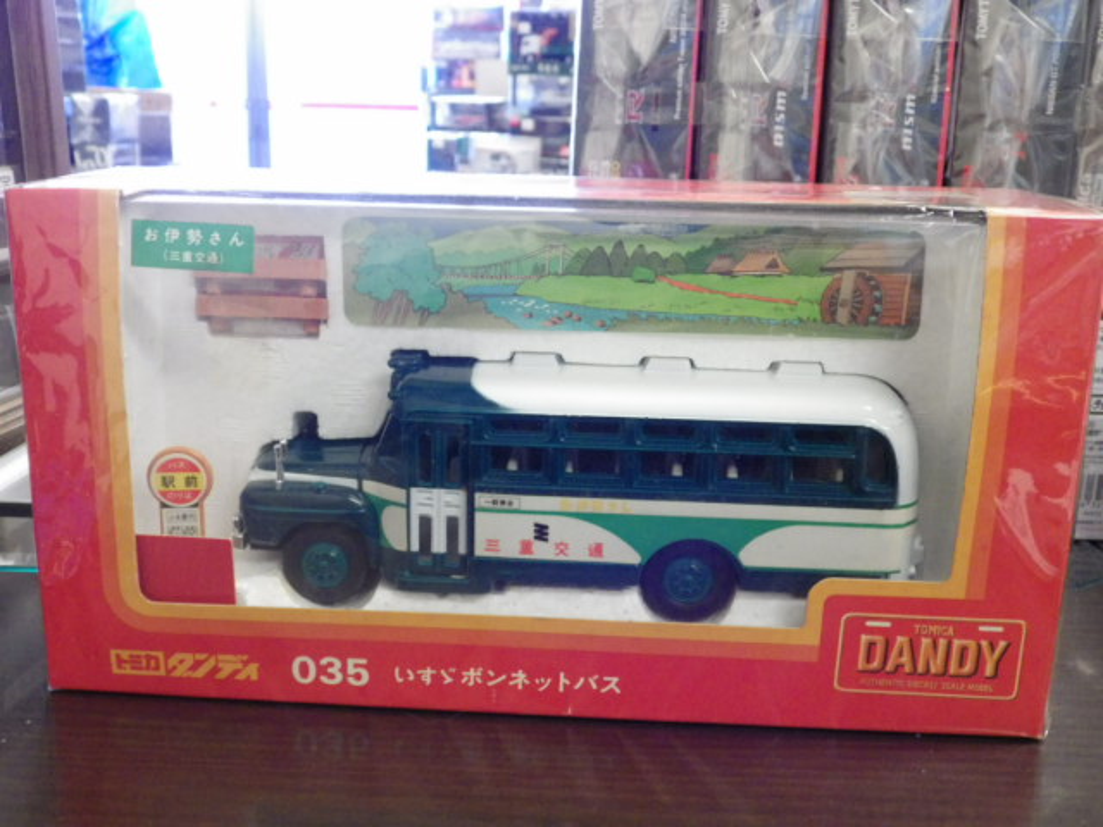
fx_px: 1306
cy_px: 414
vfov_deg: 35.1
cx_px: 552
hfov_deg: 45.8
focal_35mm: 41
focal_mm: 7.4
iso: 800
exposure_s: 1/40
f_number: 3.6
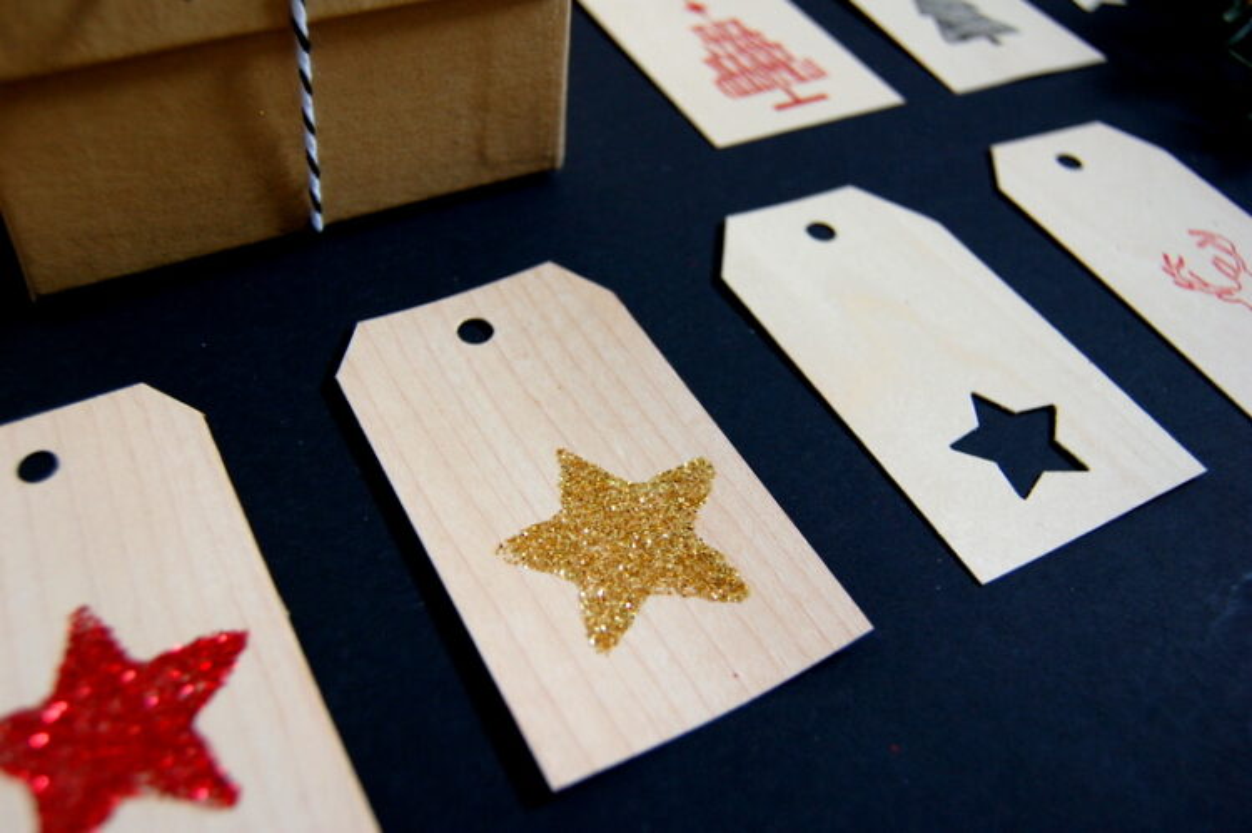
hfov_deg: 55.1
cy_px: 416
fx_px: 1199
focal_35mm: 34
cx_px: 626
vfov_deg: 38.3
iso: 400
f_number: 4
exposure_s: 1/60
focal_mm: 23
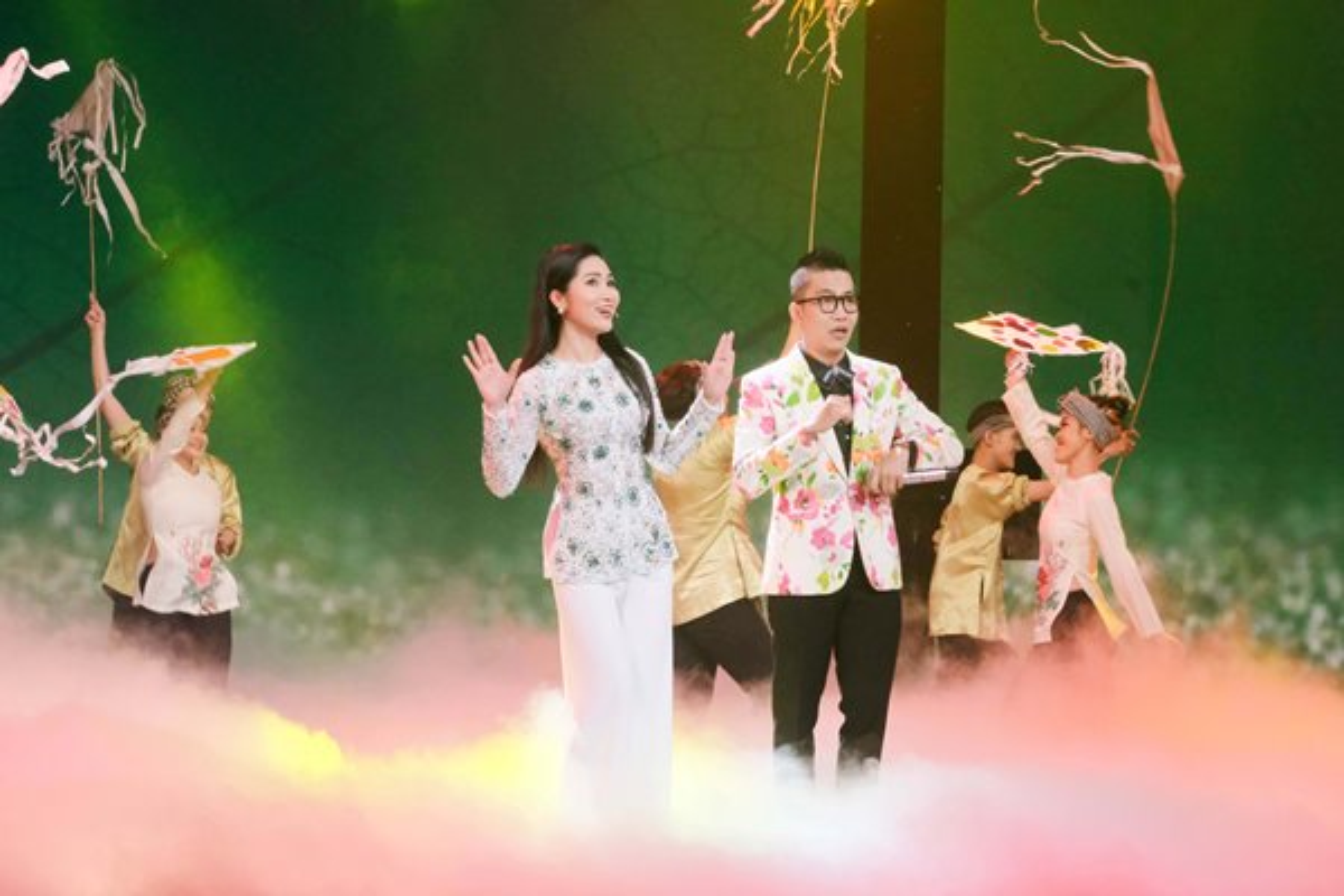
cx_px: 672
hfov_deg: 17.5
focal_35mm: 117
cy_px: 448
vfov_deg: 11.7
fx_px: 4368
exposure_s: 1/125
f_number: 16
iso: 6400
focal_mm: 77.9
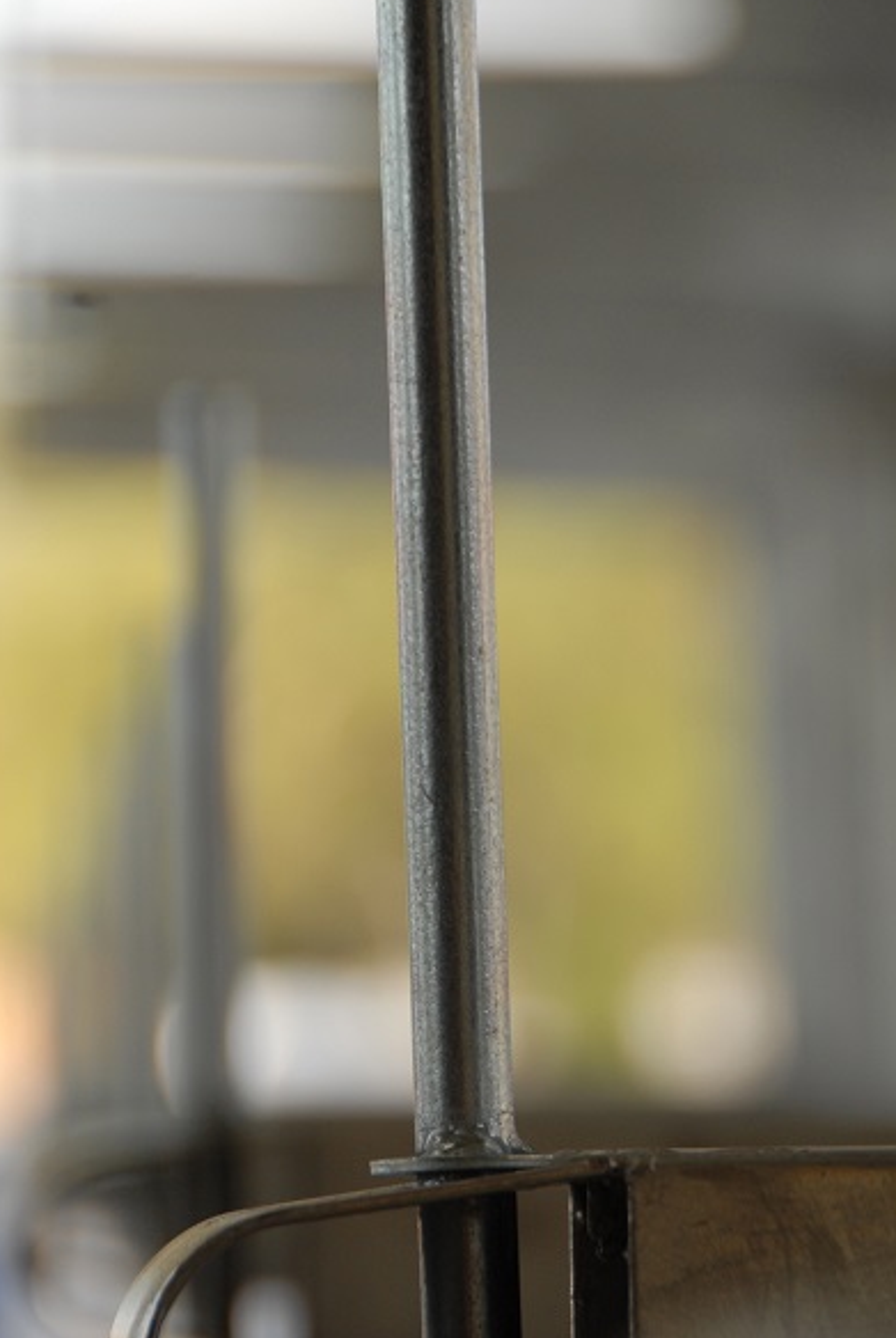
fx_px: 14330
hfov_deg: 3.6
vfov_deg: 5.3
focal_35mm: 385
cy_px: 852
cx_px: 386
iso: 160
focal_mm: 150
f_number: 5.6
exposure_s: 1/125
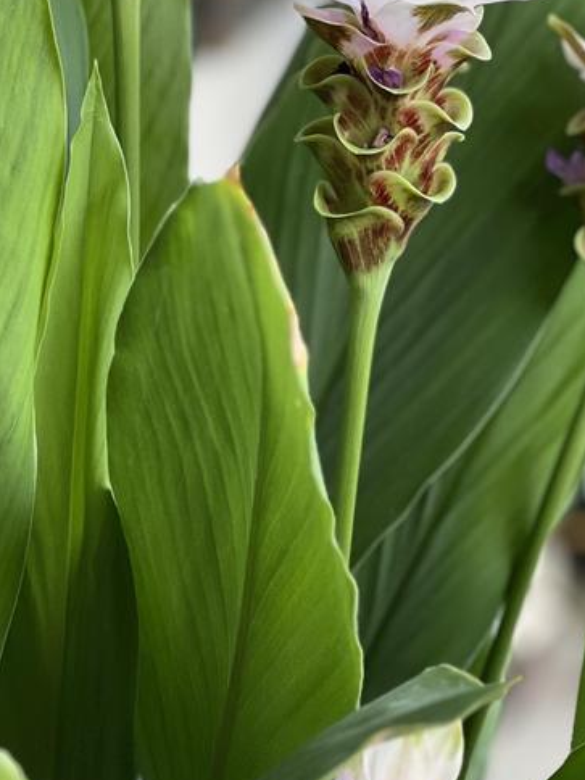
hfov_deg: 9.3
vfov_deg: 12.4
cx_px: 163
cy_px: 218
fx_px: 3583
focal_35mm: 159
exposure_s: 1/121
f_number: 2.8
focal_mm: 9
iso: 125
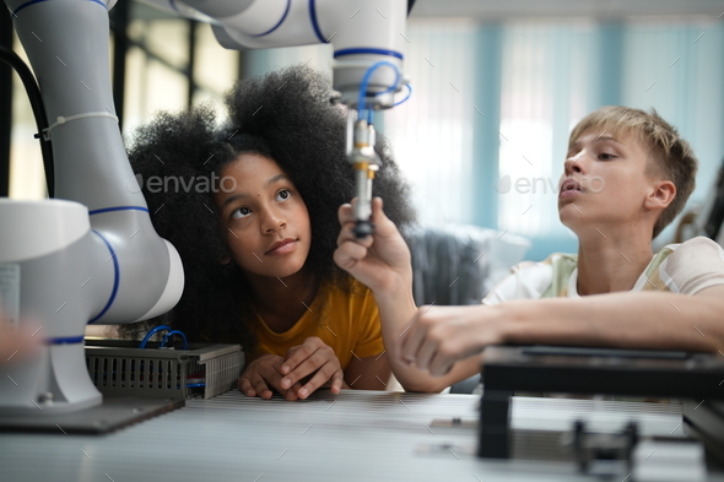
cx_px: 362
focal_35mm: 50
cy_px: 241
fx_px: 1005
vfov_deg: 27.0
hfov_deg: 39.6
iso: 400
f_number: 1.2
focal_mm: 50
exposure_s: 1/193
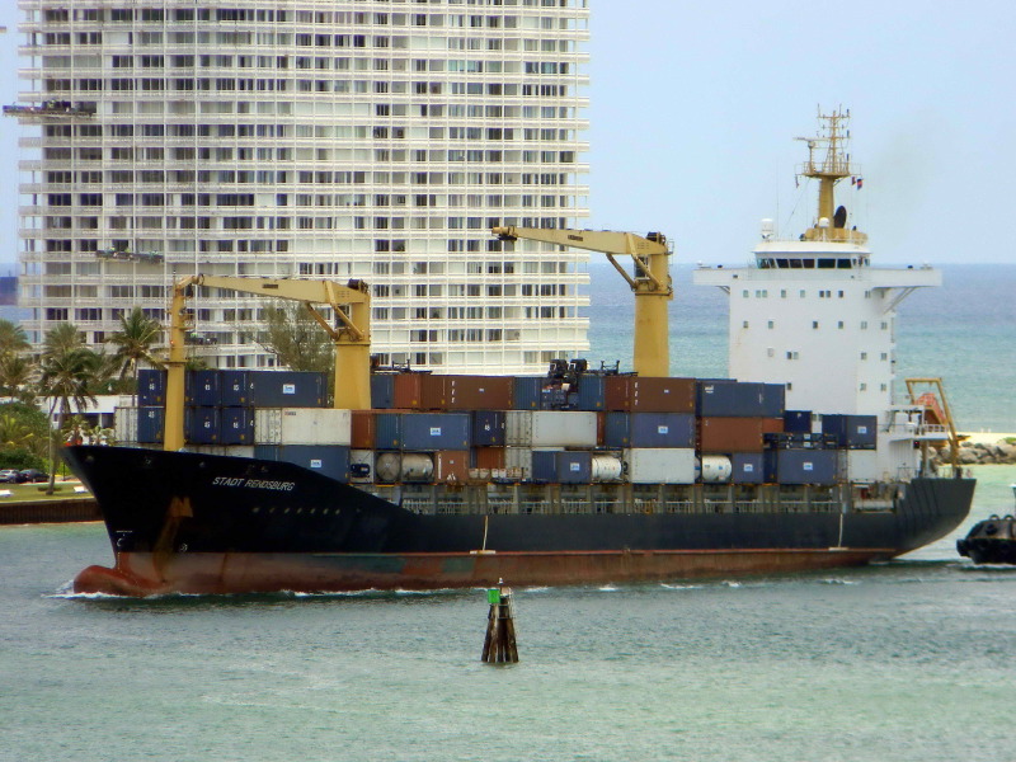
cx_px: 508
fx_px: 12151
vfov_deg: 3.6
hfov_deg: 4.8
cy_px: 381
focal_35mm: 414
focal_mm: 75
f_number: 5.4
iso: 80
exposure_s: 1/362
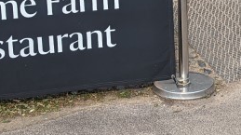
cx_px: 172
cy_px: -24
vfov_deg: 9.8
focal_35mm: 121
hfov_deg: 17.7
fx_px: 772
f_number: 1.85
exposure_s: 1/1155
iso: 46
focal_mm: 6.81
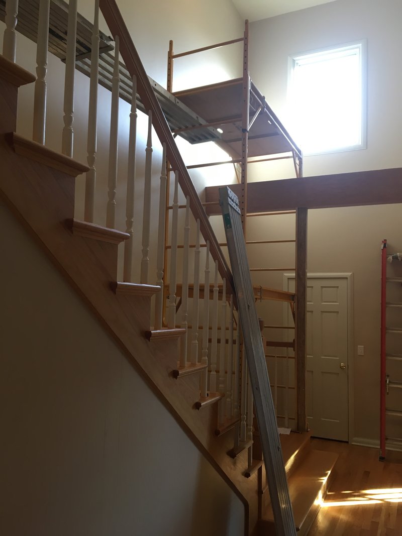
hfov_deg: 48.2
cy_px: 268
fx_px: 449
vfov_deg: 61.7
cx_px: 201
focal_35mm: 29
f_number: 2.2
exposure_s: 1/30
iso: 64
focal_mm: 4.15
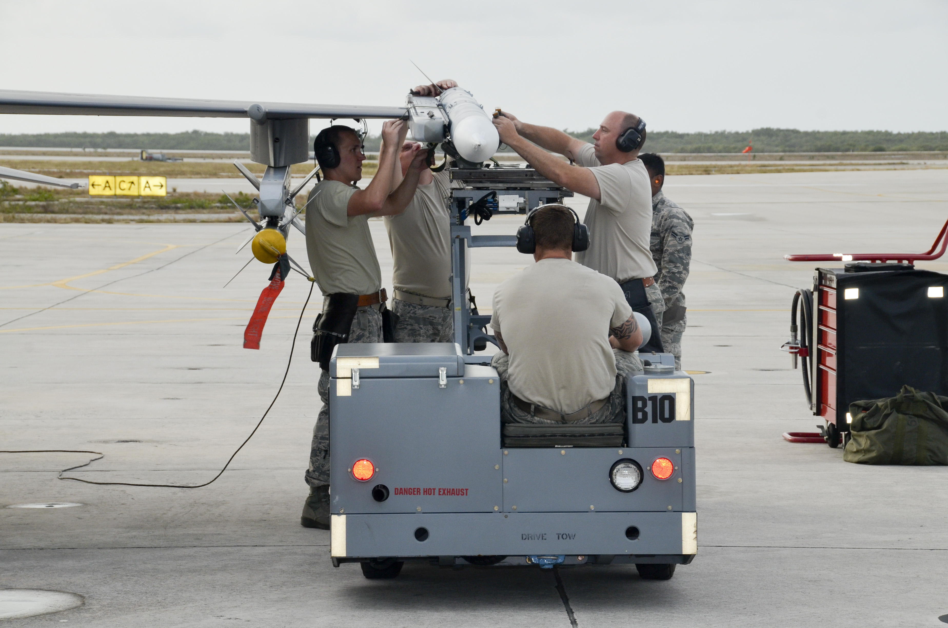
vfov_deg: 10.1
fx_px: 3548
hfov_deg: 15.2
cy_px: 314
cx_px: 474
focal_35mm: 135
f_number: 13
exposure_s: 1/250
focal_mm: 90
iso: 400
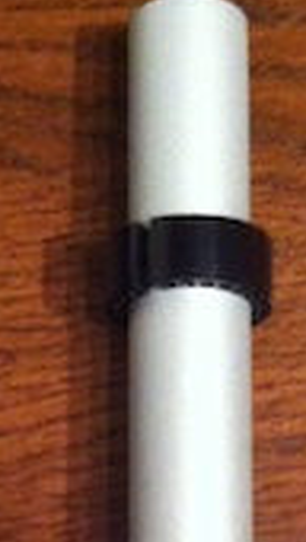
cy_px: 650
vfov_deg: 18.1
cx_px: 151
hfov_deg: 10.9
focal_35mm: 112
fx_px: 1611
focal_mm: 3.85
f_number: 2.8
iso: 800
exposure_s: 1/17
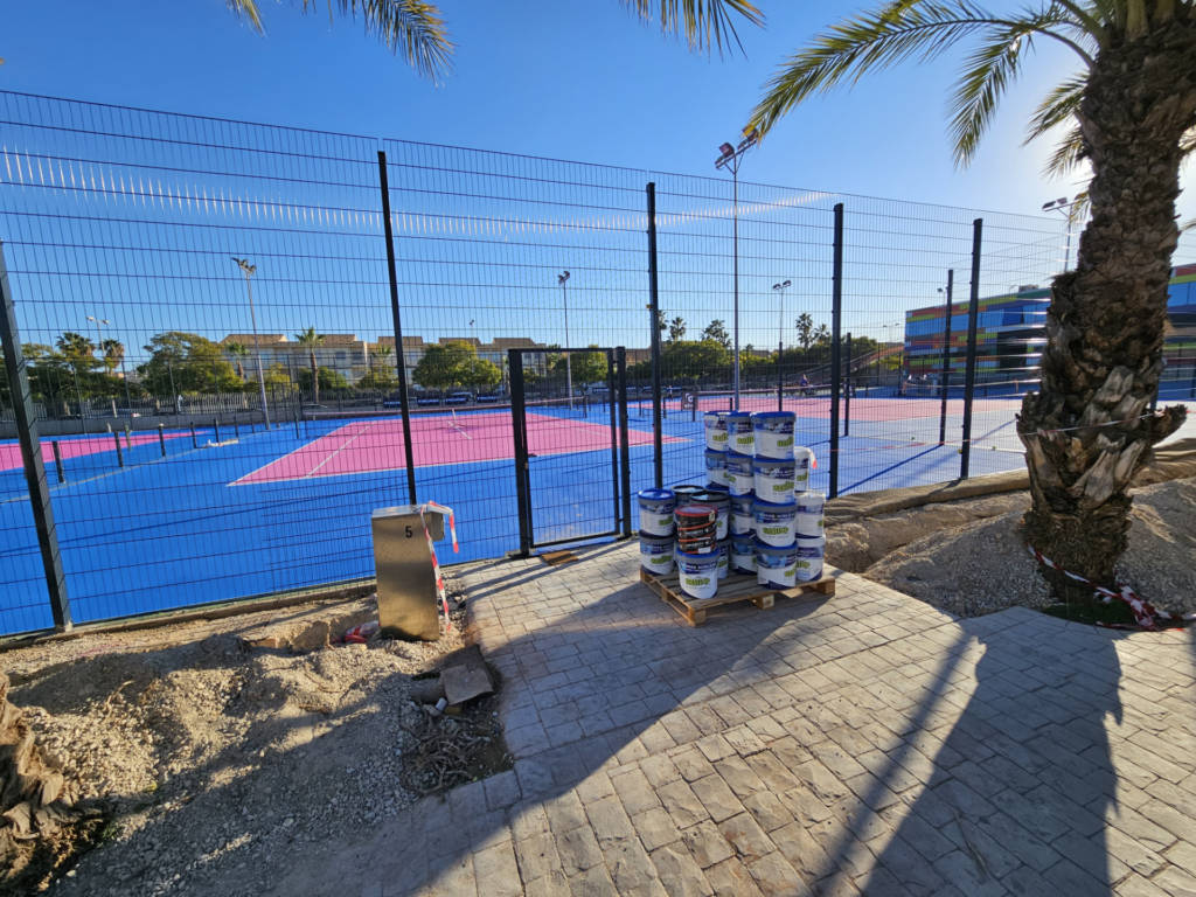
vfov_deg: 89.9
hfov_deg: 106.2
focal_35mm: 13
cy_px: 448
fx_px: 449
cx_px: 598
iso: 50
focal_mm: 2.2
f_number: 2.2
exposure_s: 1/2252
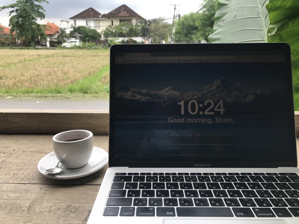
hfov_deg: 63.4
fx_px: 242
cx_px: 150
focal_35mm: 28
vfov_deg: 49.7
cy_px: 112
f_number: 1.8
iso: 20
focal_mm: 3.99
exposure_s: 1/496
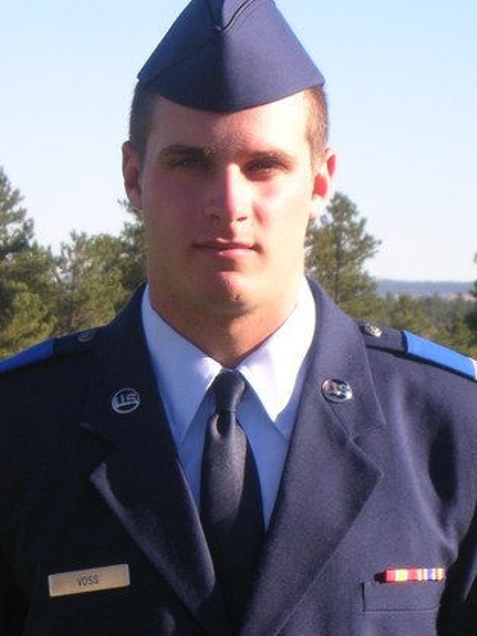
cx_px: 200
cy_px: 449
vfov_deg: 9.8
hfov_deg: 7.4
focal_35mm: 202
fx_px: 3711
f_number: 5.4
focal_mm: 17.4
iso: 50
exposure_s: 1/132
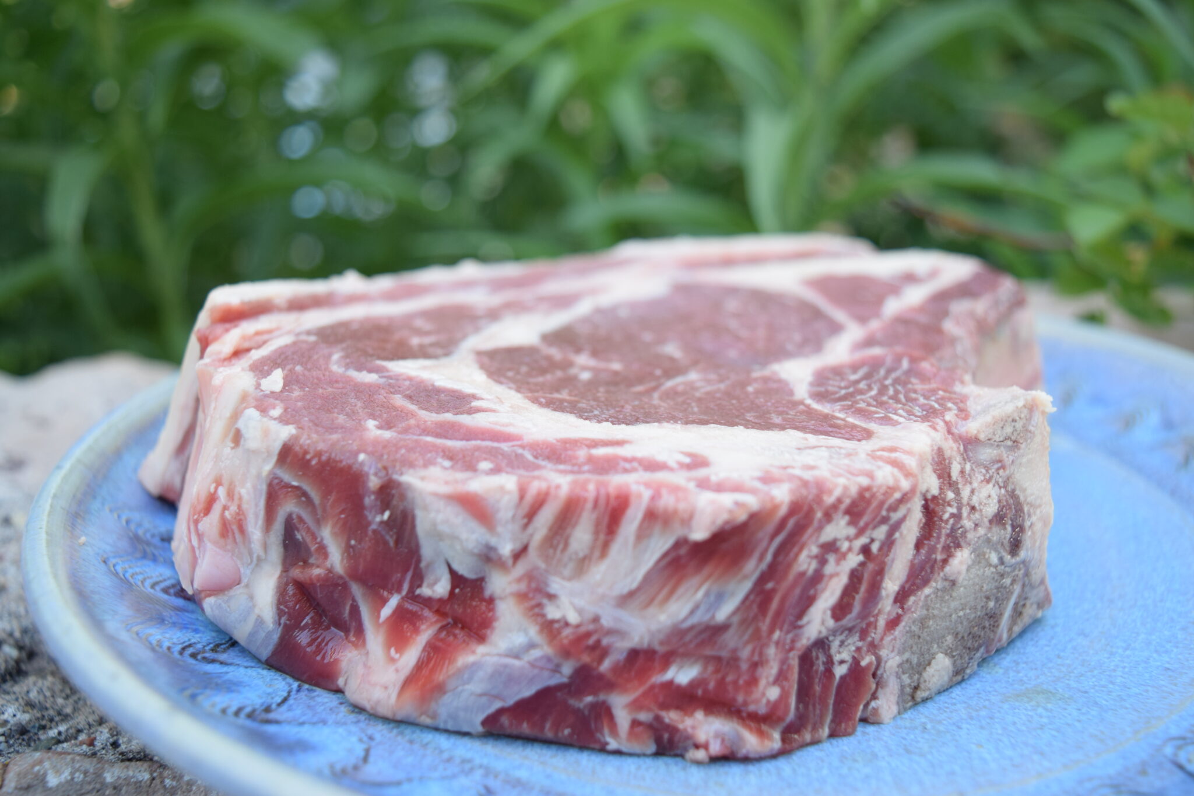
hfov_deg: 53.1
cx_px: 597
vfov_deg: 36.9
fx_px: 1194
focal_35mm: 36
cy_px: 398
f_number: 4.5
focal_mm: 24
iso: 400
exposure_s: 1/80
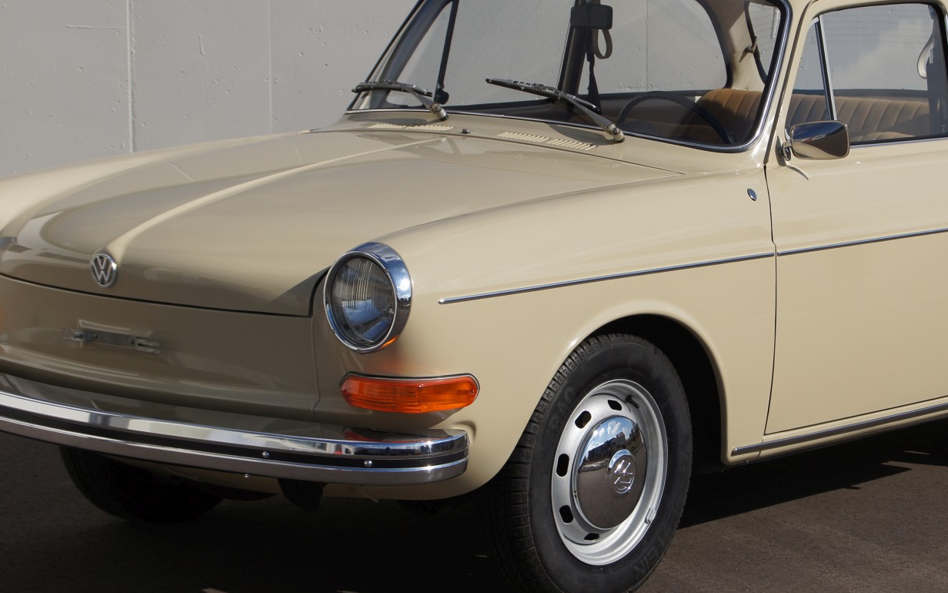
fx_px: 3074
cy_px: 224
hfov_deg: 17.5
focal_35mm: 119
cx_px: 583
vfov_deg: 11.0
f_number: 7.1
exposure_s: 1/500
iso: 100
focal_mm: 50
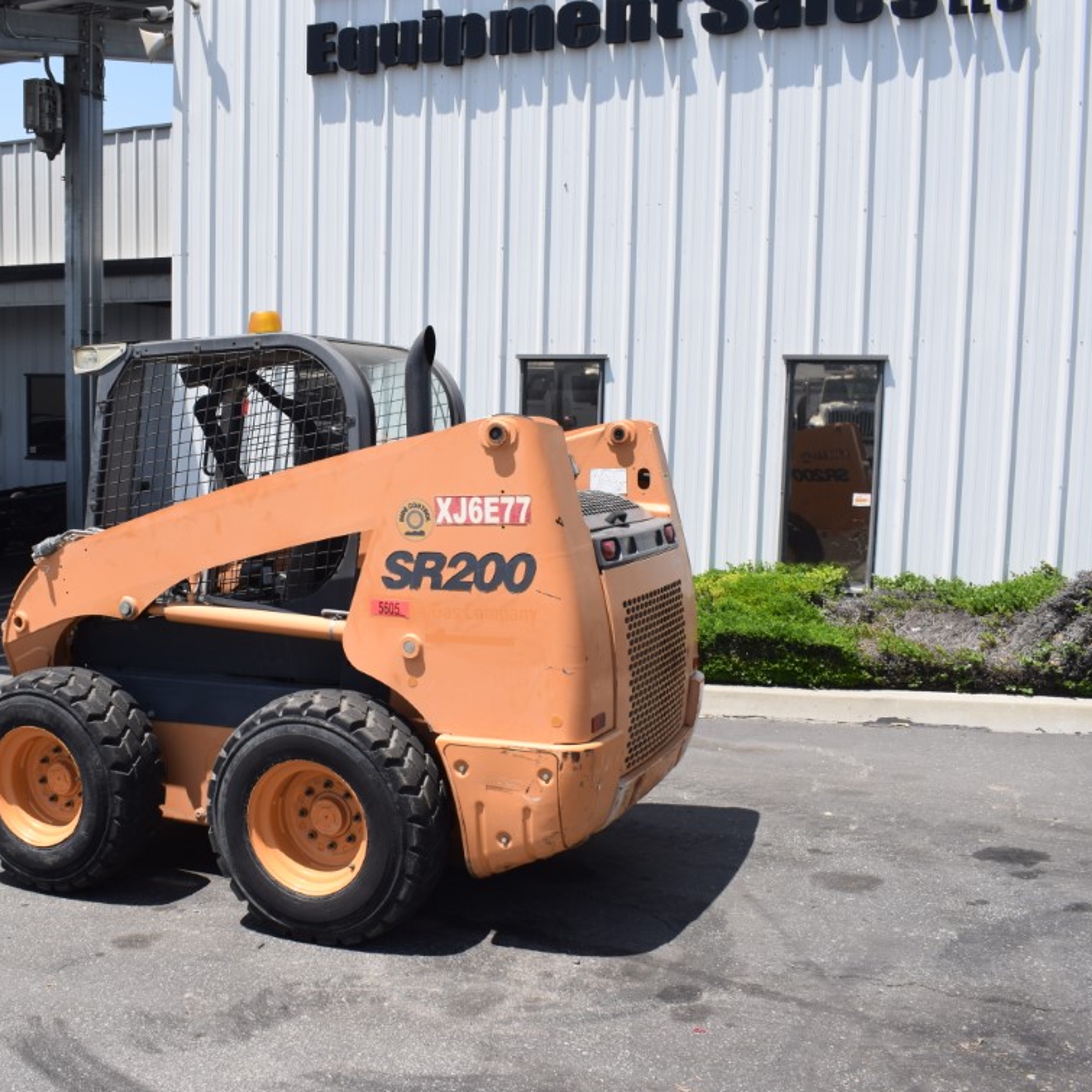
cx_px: 369
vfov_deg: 47.2
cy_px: 550
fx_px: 1249
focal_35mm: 35
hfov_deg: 46.5
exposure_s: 1/320
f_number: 9
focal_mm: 18
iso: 200
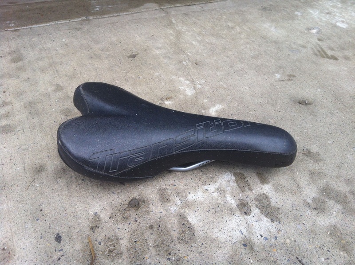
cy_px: 132
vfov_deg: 40.6
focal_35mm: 35
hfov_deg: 52.7
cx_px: 178
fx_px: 359
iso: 80
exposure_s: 1/343
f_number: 2.8
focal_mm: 3.85
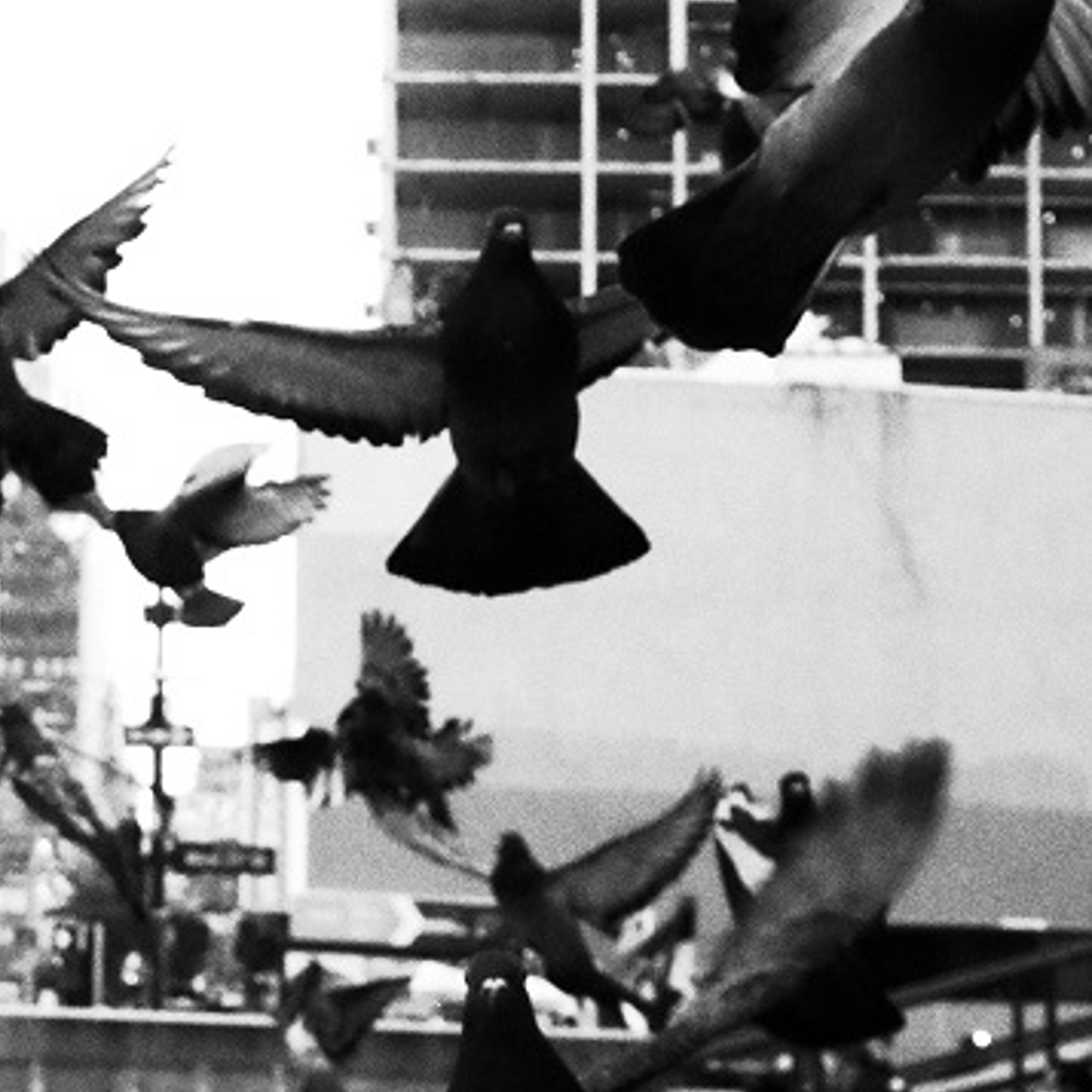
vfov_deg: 13.7
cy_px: -34
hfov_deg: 13.5
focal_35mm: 125
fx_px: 4461
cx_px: -260
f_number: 5.6
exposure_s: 1/1600
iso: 1600
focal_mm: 18.3
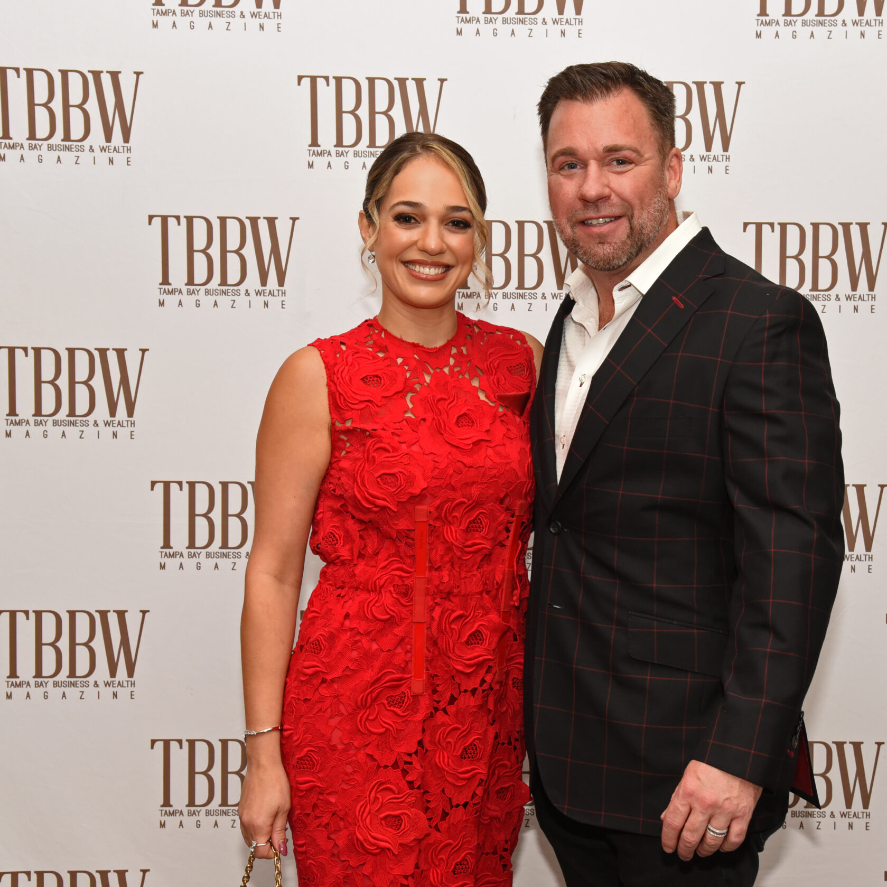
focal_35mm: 57
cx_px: 533
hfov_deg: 30.0
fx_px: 1652
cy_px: 445
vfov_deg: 30.0
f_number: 7.1
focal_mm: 44
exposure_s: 1/60
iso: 1600
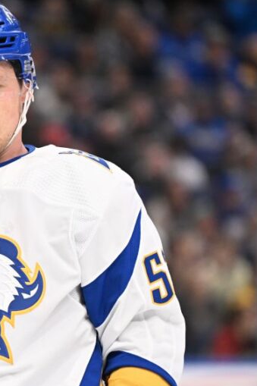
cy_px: 193
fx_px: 3236
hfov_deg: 4.5
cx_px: -24
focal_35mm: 302
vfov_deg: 6.8
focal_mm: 200
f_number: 3.5
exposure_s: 1/1600
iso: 3200
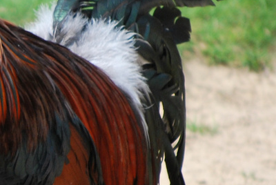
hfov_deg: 1.7
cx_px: -23
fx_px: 9290
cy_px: 138
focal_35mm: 1210
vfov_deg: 1.1
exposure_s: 1/500
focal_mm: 200
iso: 320
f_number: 5.6
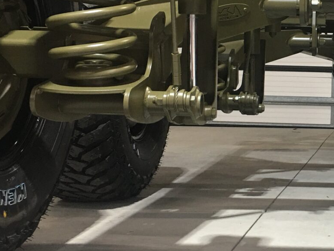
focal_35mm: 72
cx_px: 344
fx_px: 695
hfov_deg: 25.5
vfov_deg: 20.3
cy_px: 67
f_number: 2.2
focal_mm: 4.15
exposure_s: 1/17
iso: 64
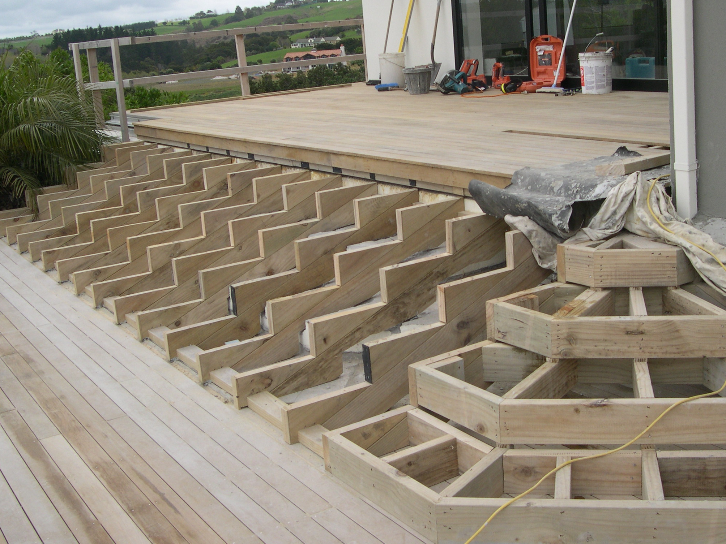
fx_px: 902
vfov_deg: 33.6
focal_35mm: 43
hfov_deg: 43.8
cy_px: 240
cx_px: 378
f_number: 7.6
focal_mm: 8
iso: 100
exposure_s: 1/98
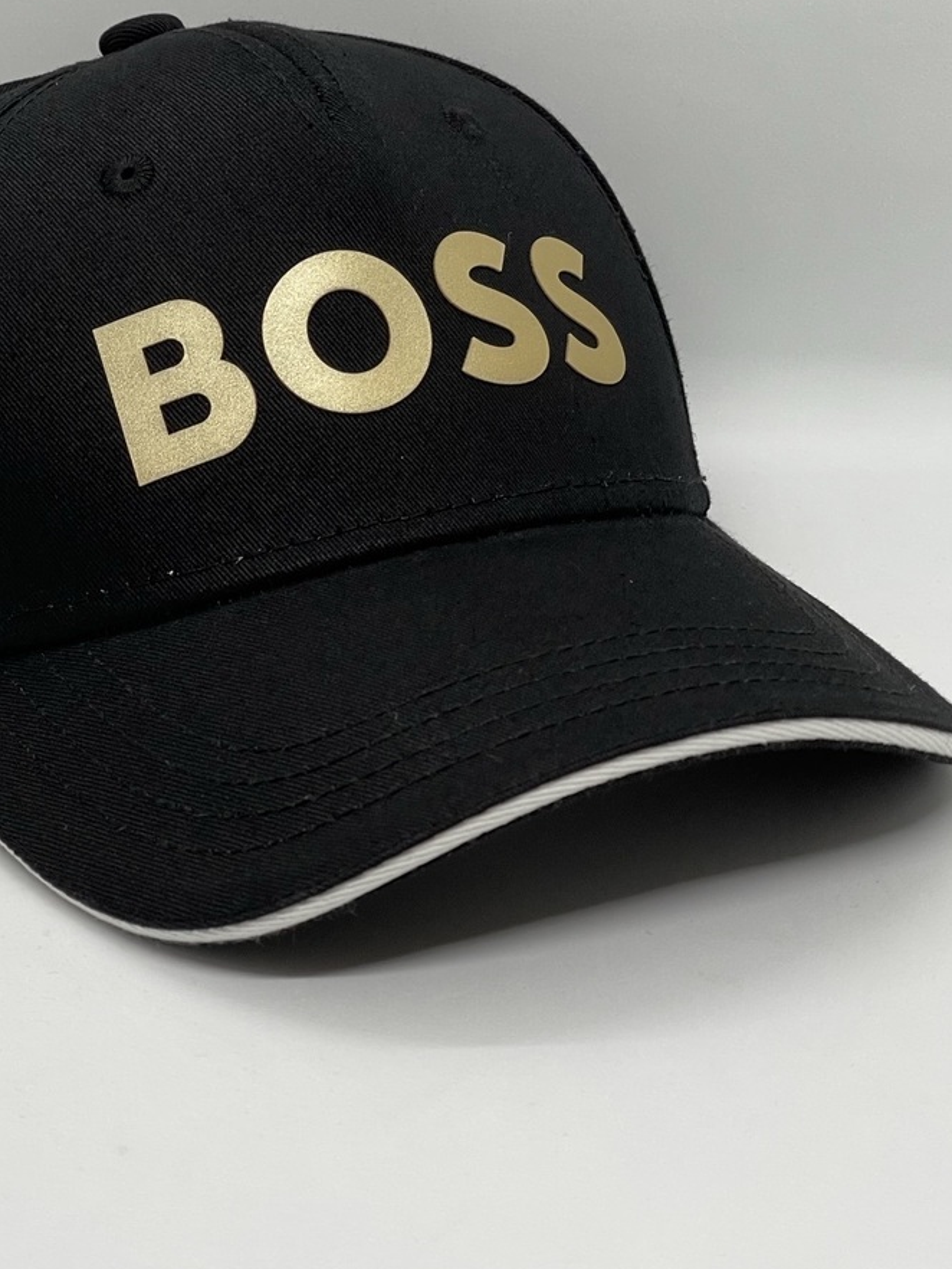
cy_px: 339
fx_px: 3628
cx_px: 321
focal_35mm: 99
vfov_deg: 19.7
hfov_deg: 14.9
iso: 64
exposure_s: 1/99
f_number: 2.2
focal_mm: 7.5
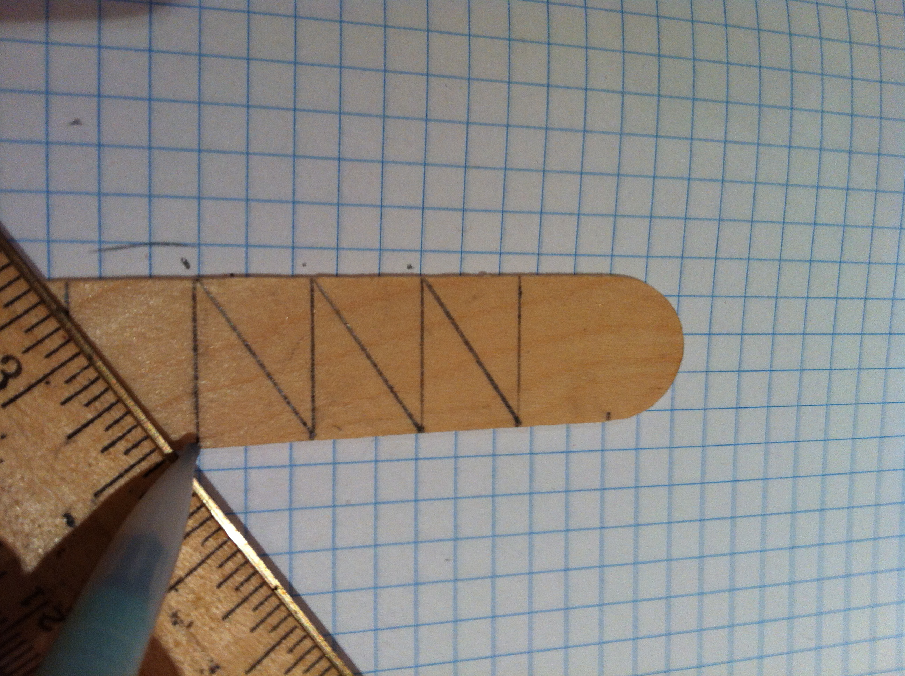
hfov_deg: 52.7
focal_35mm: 35
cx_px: 452
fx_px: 914
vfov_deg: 40.6
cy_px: 338
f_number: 2.8
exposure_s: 1/30
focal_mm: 3.85
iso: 80
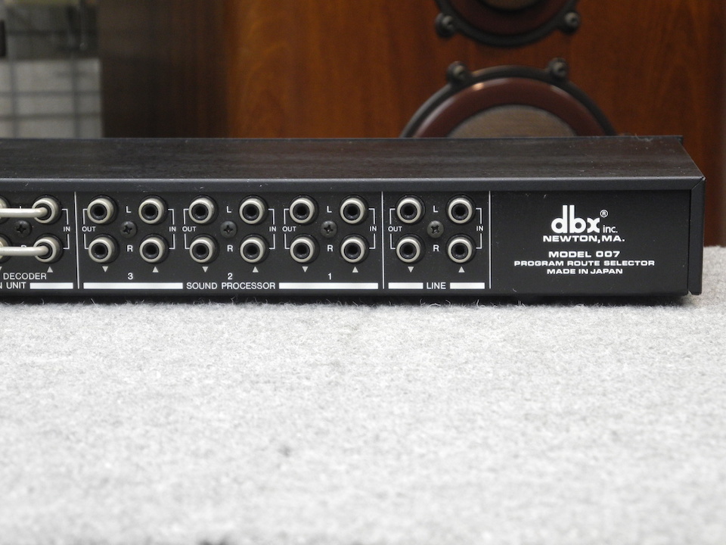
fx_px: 2202
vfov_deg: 14.1
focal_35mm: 105
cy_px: 272
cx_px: 363
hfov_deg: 18.7
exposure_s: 1/16.4
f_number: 4.5
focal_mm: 22.5
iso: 400
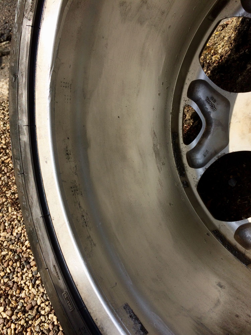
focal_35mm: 29
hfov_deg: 48.2
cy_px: 168
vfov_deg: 61.7
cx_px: 126
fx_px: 280
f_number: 2.2
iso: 32
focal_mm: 4.15
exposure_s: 1/1520
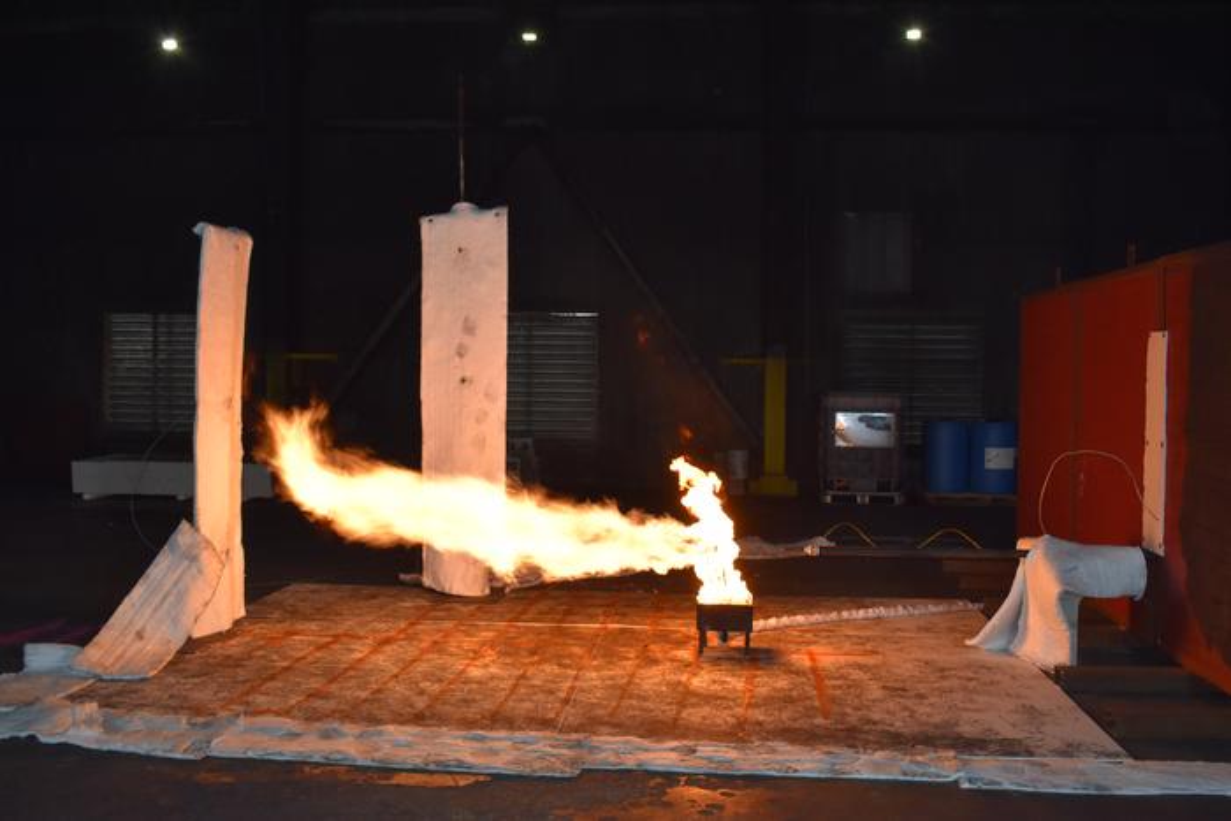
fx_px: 1231
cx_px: 616
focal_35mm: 36
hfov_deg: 53.1
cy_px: 410
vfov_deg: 36.9
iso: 800
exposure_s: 1/100
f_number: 5
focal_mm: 24
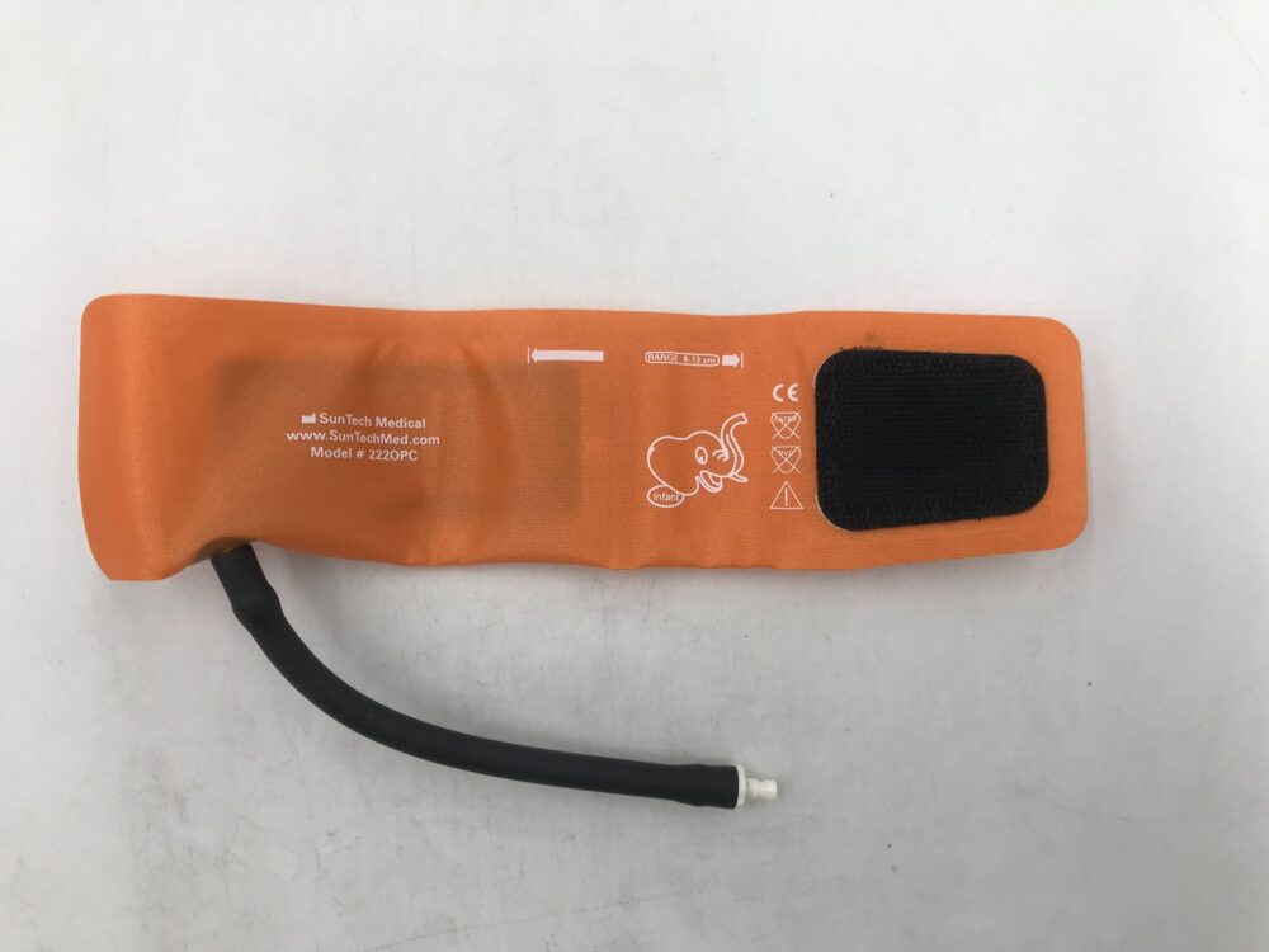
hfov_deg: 63.4
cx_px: 634
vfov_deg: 49.7
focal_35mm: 28
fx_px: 1026
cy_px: 476
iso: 20
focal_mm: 3.99
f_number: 1.8
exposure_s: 1/122
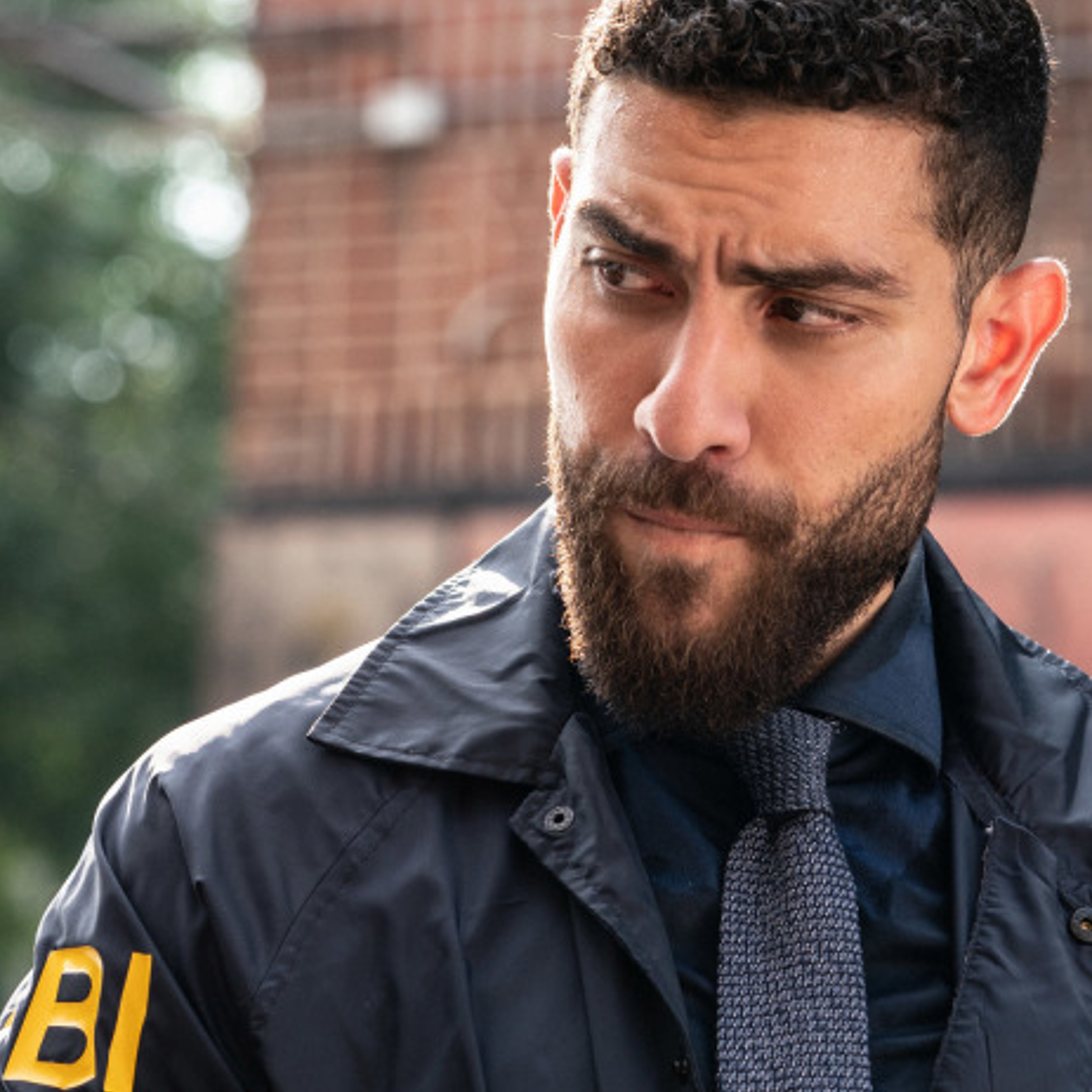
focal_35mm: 196
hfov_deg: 8.9
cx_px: 396
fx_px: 6995
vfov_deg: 8.9
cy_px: 715
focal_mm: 89
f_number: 4.5
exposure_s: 1/400
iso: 200
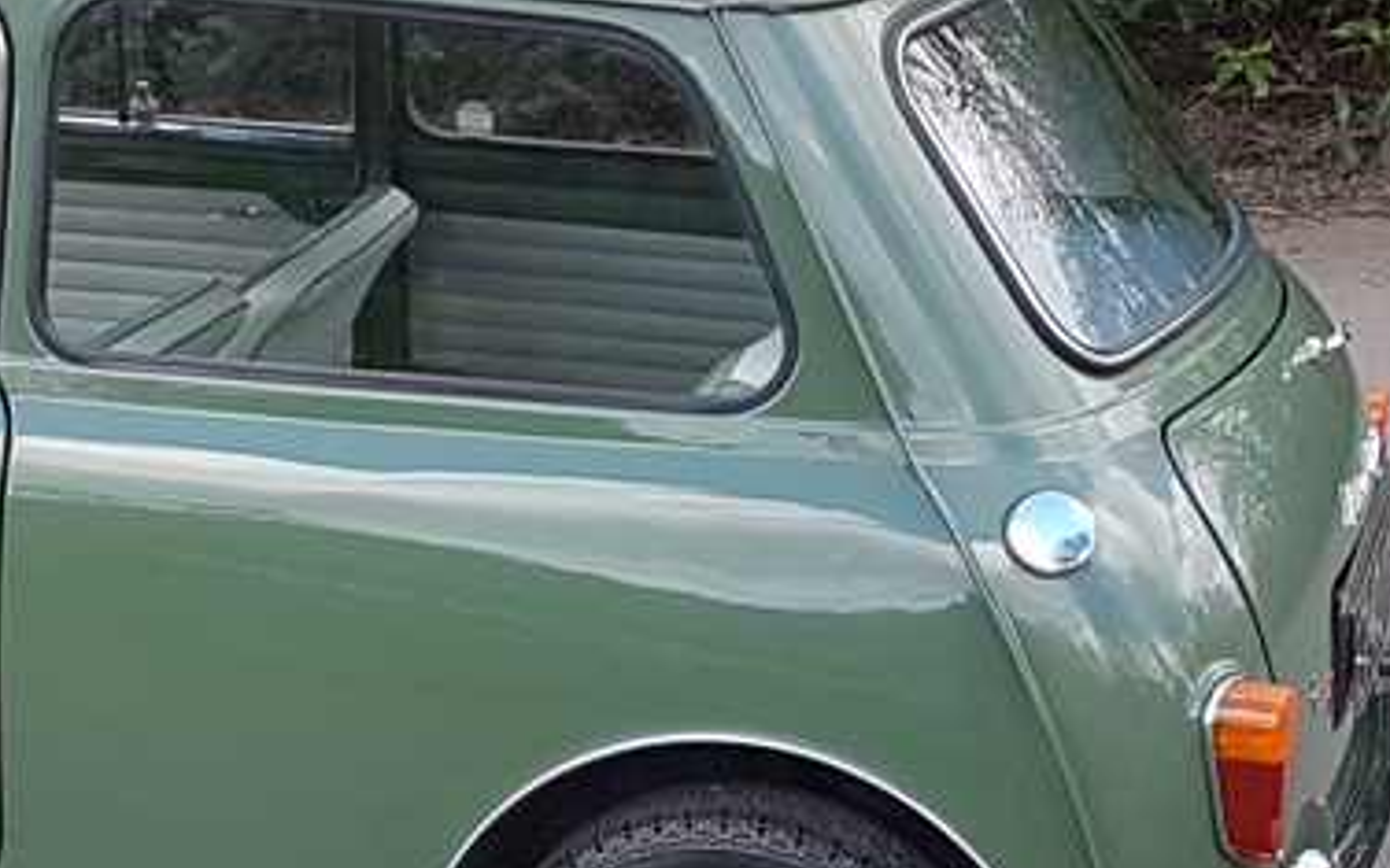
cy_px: 436
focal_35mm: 75
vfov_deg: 17.4
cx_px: 148
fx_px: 2841
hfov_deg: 26.6
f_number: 1.7
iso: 40
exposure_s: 1/266
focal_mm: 4.2
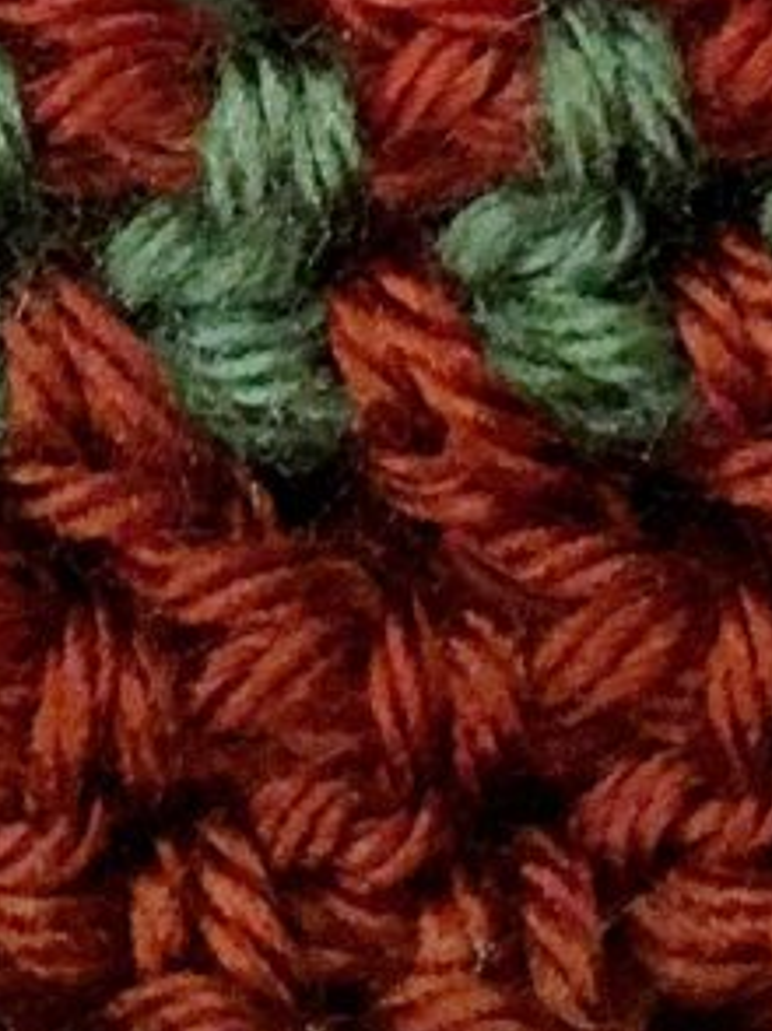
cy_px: -1252
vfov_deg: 11.5
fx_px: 4407
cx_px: 479
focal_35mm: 148
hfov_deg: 10.0
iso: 160
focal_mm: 4.15
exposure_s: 1/30
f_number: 2.2
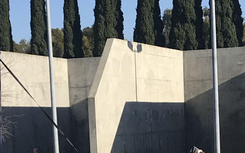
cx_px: 139
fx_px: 955
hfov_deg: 14.6
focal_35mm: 143
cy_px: 234
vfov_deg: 8.9
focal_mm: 3.99
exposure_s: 1/2336
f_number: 1.8
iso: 20
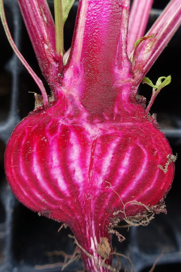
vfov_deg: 73.7
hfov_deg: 53.1
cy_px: 136
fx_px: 181
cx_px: 90
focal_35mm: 24
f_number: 2.8
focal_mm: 8.8
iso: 125
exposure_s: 1/30
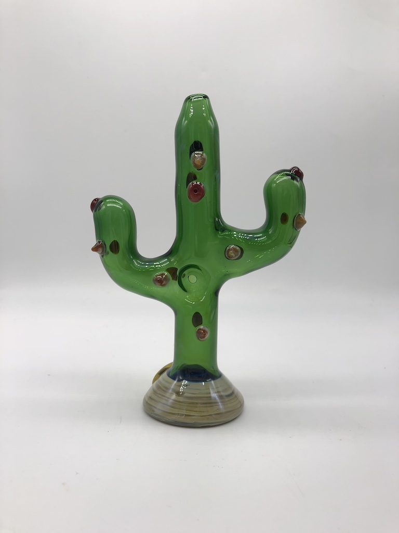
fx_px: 430
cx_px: 200
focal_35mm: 28
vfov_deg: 63.4
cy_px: 266
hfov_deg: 49.7
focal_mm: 3.99
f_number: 1.8
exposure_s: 1/123
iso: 20
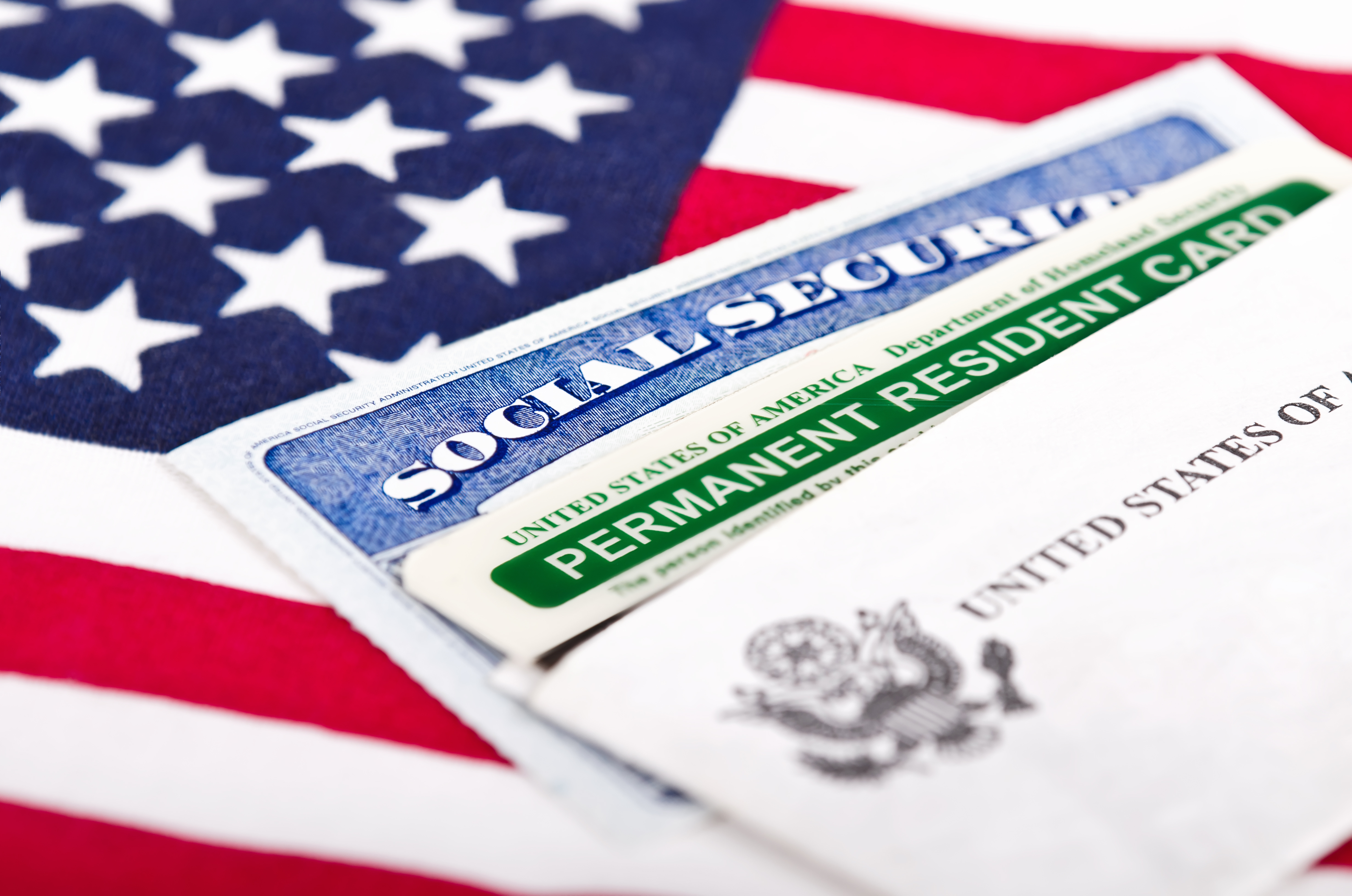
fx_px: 10119
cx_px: 676
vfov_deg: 5.1
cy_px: 448
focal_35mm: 270
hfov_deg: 7.6
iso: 125
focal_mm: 180
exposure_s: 1/200
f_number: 8
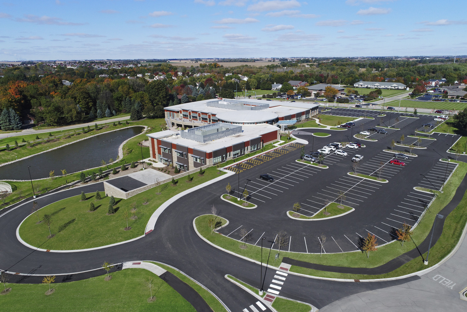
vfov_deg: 53.1
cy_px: 156
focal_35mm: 24
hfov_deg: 73.7
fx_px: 311
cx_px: 234
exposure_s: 1/800
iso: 100
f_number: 6.3
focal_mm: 8.8
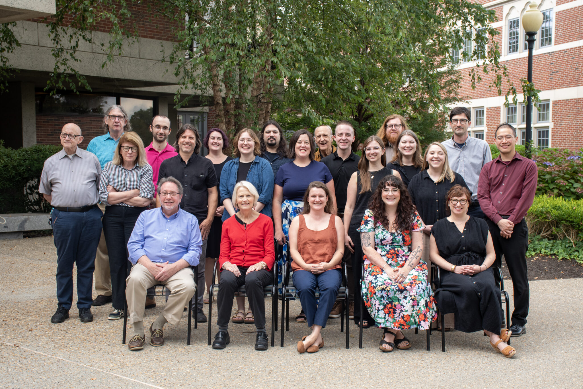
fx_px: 842
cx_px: 292
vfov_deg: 26.0
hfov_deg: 38.2
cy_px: 194
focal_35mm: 52
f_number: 6.3
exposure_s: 1/160
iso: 400
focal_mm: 35
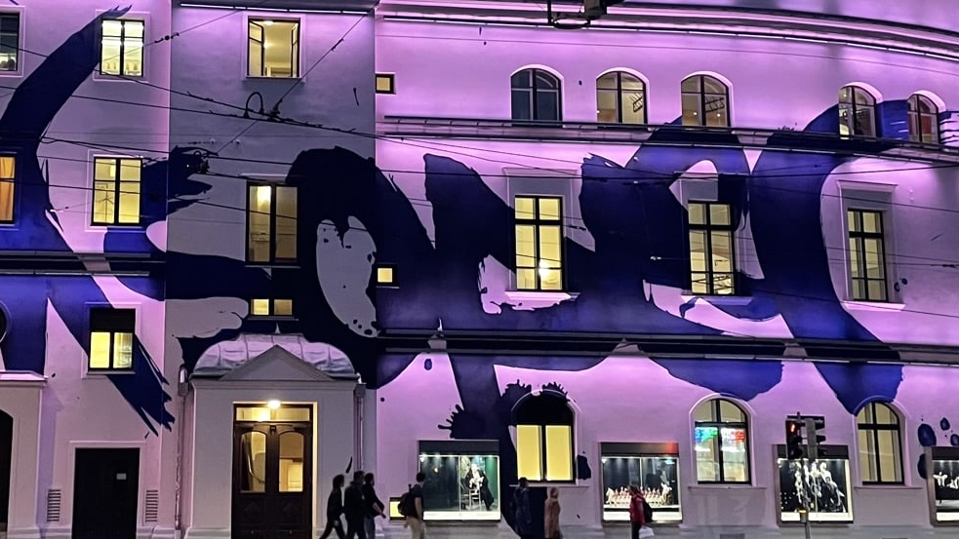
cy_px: 156
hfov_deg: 35.2
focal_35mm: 59
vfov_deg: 20.3
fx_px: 1500
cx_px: 338
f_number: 1.6
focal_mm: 4.2
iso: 320
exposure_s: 1/50
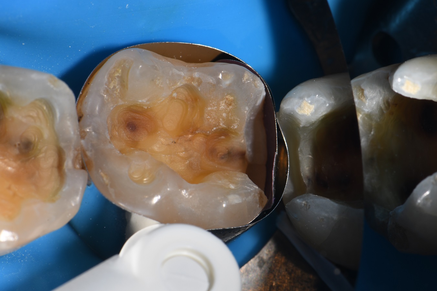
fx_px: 1905
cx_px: 218
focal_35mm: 157
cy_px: 146
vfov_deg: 8.7
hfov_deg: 13.1
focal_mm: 105
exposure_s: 1/200
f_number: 32
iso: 200
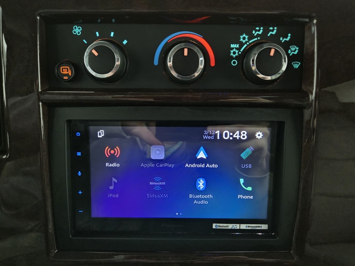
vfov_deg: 56.8
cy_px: 133
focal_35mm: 24
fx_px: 246
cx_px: 174
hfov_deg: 71.6
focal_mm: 5.4
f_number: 1.8
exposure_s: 1/60
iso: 1250
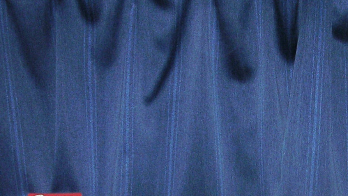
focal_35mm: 89
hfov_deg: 23.2
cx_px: 320
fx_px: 821
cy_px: 255
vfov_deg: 13.1
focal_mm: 5.8
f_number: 2.8
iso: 50
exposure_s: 1/60
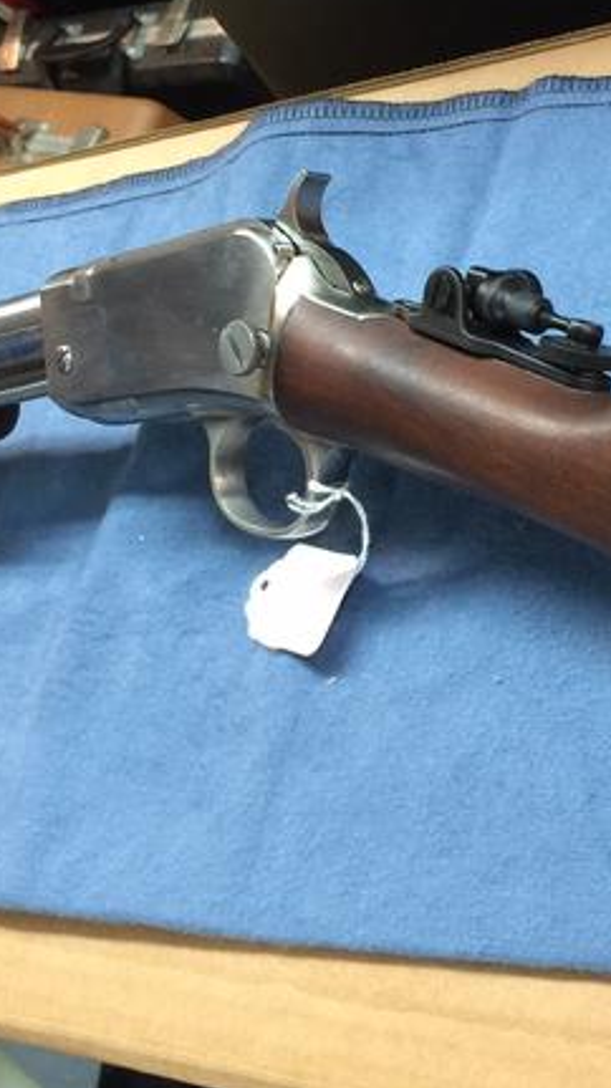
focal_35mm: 66
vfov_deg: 31.9
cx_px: 636
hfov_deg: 17.7
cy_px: 534
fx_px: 1904
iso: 64
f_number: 2.2
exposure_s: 1/15
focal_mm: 4.15
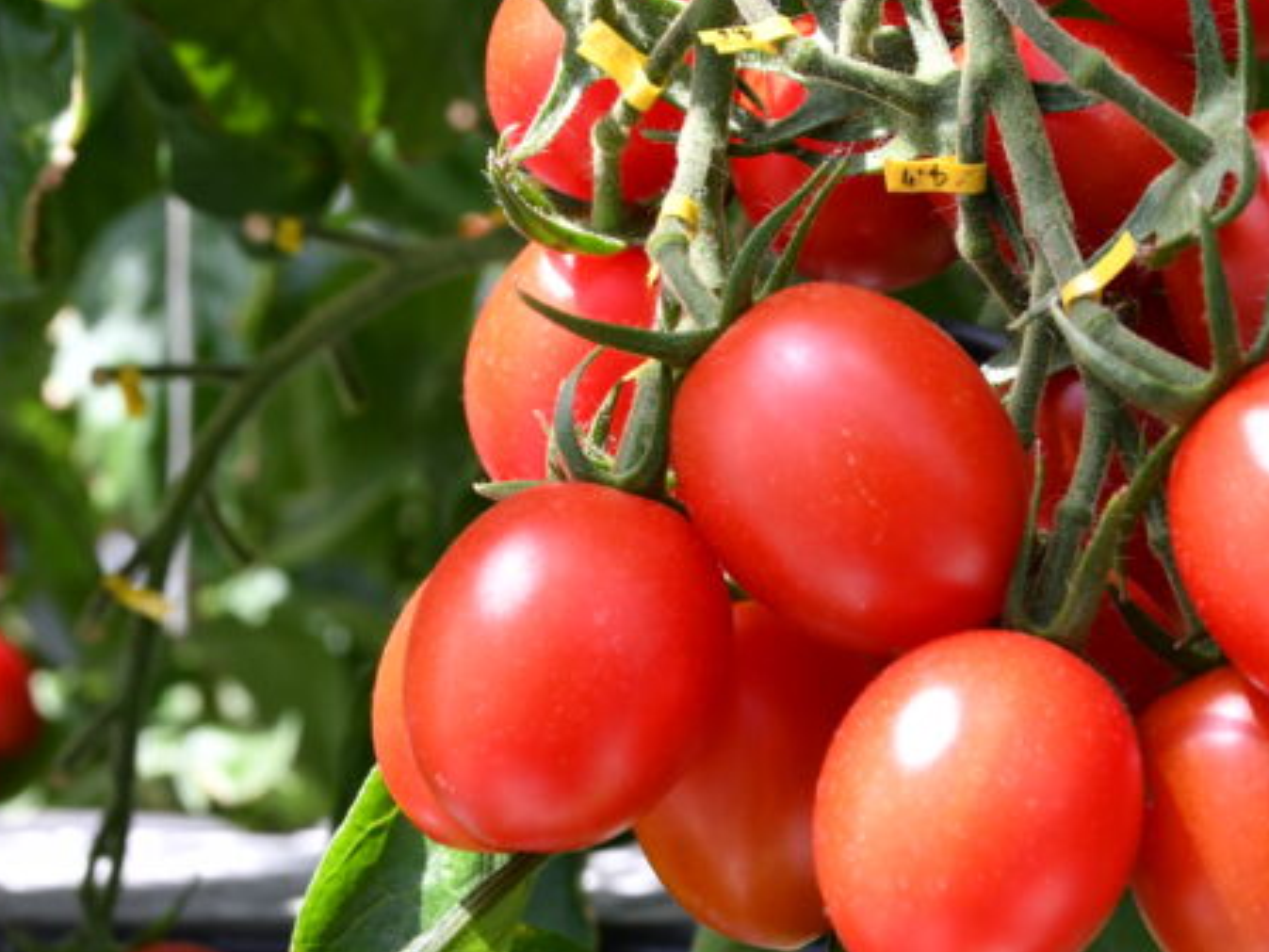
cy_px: 267
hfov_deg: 17.1
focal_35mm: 115
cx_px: 684
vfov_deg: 12.8
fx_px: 4220
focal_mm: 35
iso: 100
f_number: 7.1
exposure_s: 1/60
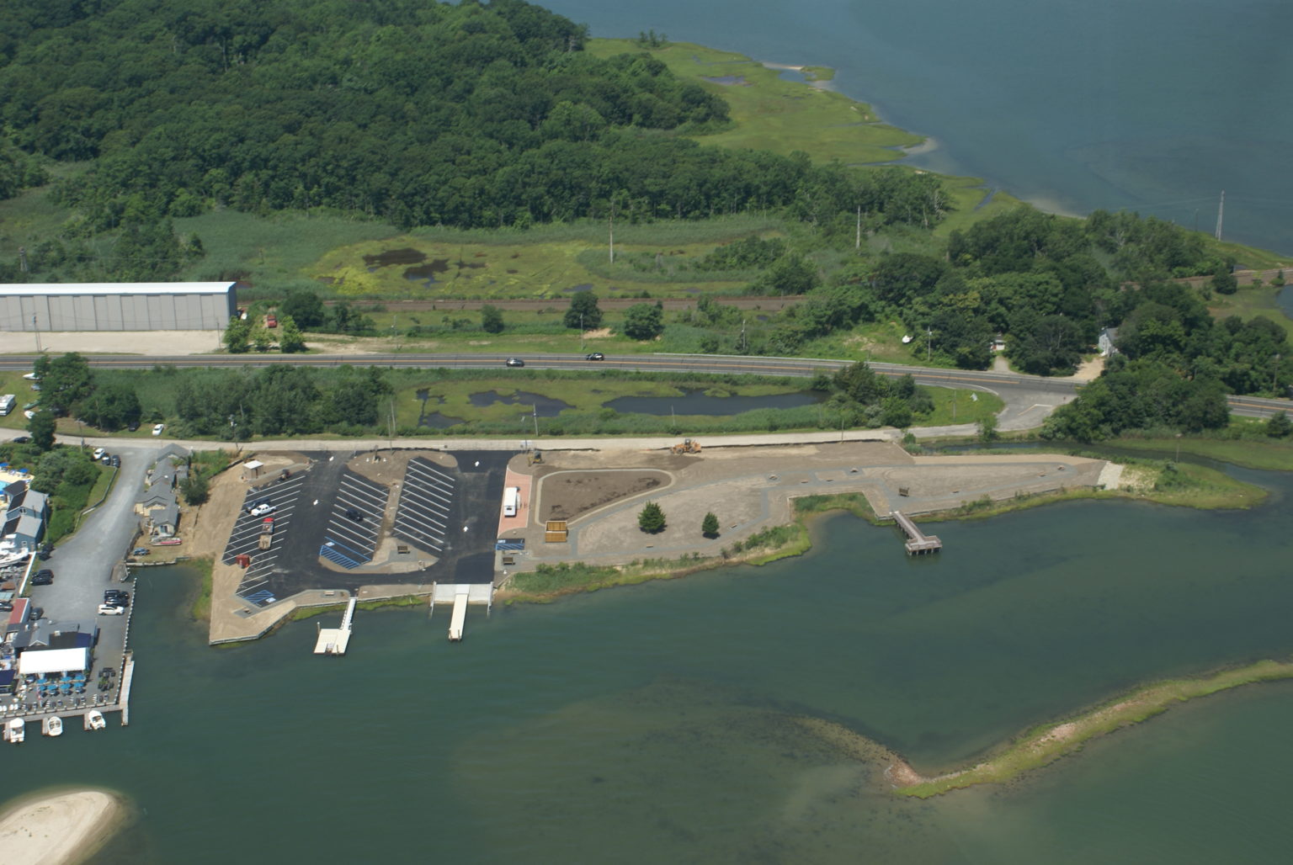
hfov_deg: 33.4
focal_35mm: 60
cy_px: 432
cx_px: 646
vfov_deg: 22.7
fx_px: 2157
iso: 100
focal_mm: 40
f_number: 8
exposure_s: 1/100
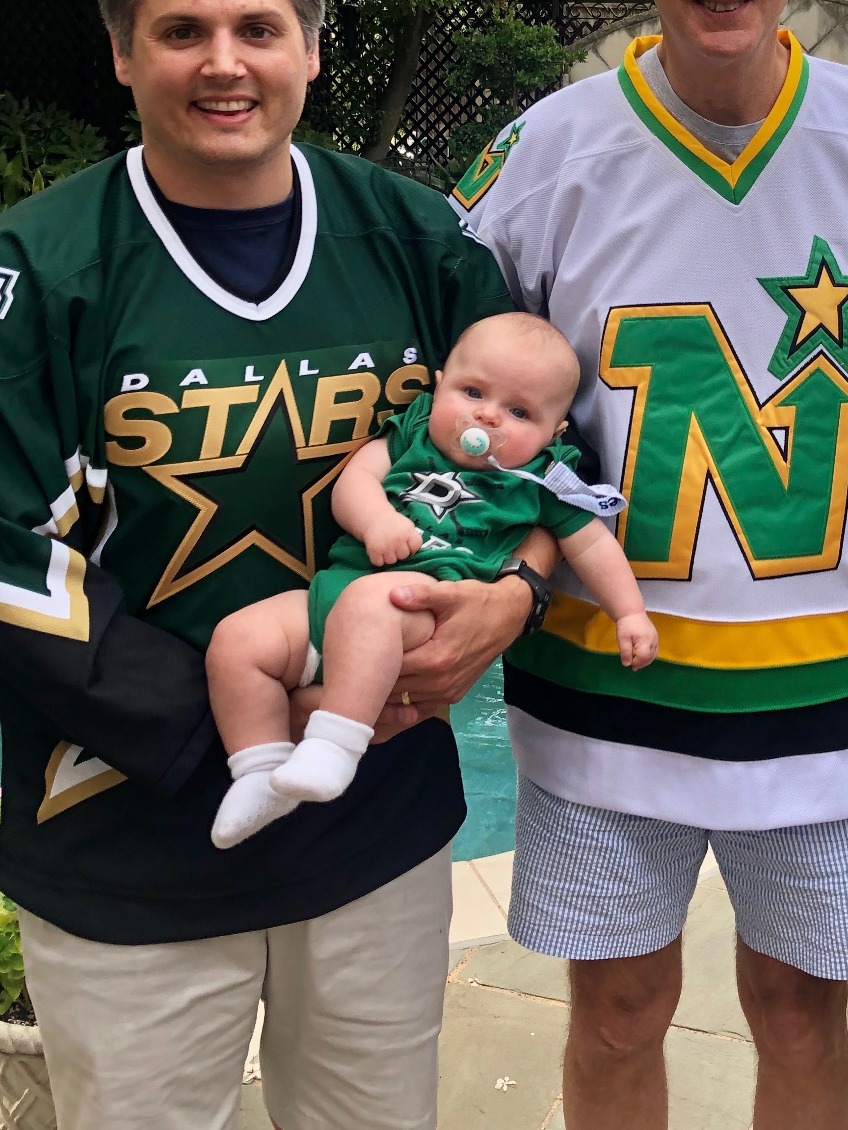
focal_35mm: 49
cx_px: 681
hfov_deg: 29.0
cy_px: 322
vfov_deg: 38.2
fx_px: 1600
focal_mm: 3.99
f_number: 1.8
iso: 20
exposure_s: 1/175
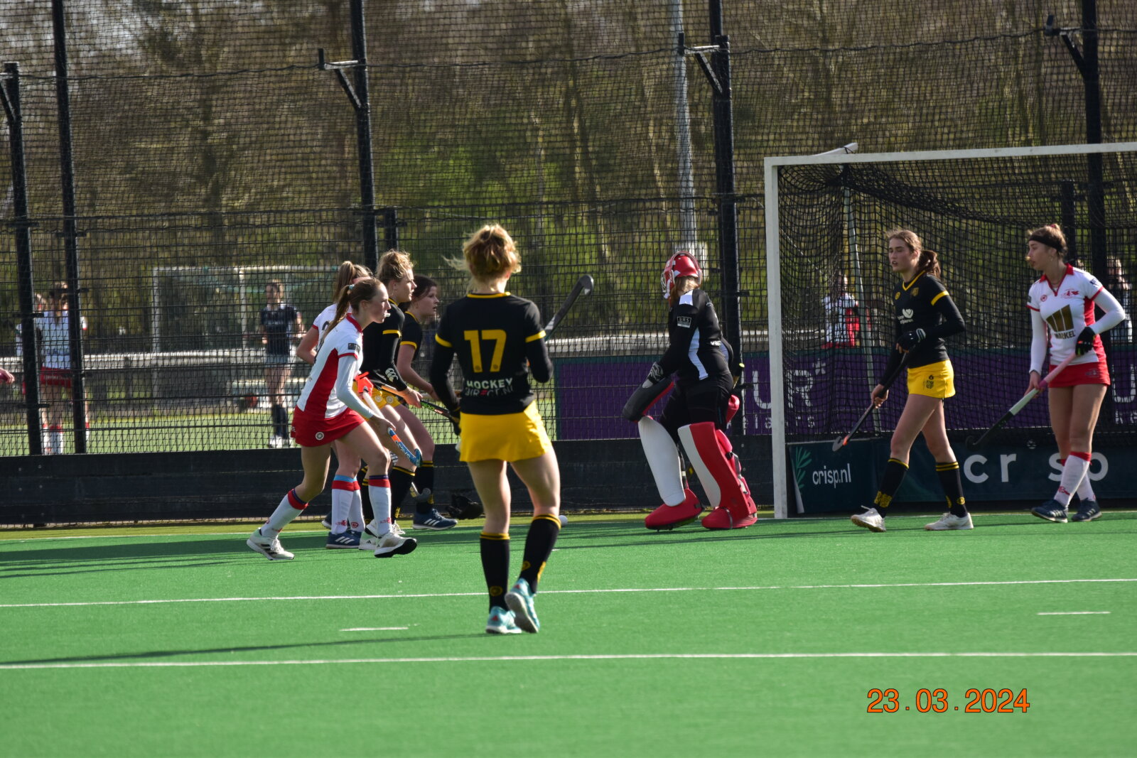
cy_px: 379
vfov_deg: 3.8
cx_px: 568
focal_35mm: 360
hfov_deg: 5.7
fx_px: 11370
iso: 400
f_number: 5.6
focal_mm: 240
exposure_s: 1/1250
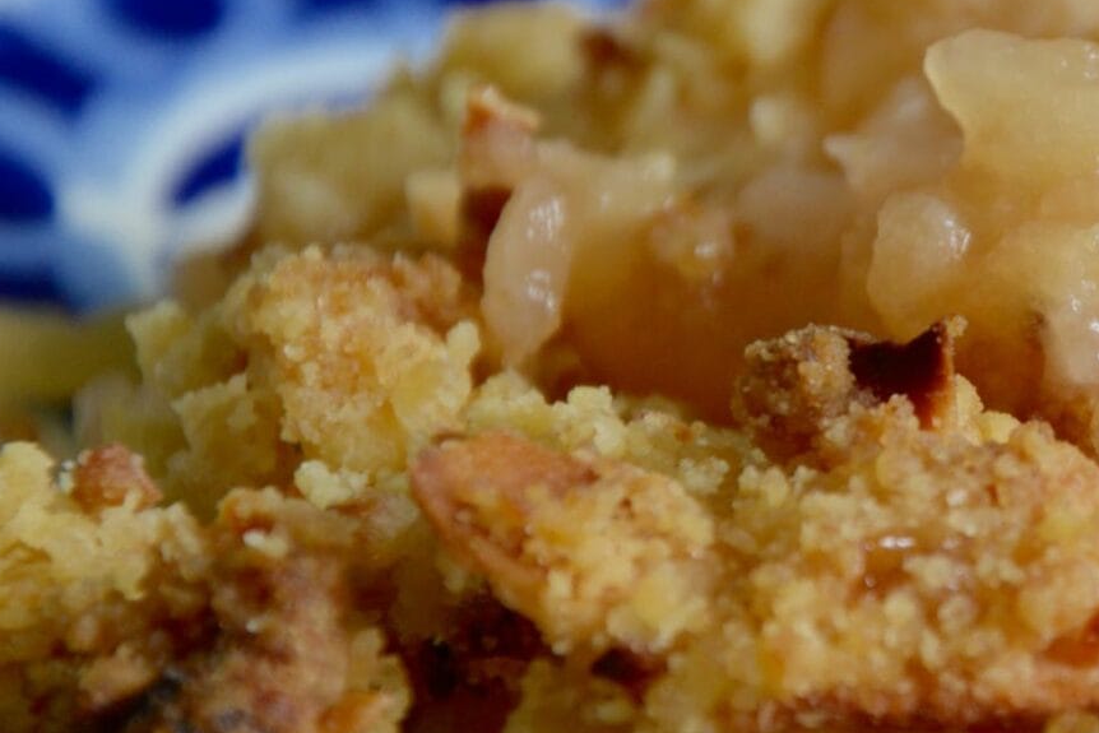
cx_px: 1142
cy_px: 430
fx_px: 11424
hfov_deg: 5.5
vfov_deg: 3.7
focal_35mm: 374
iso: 400
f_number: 5.6
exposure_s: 1/60
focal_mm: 105
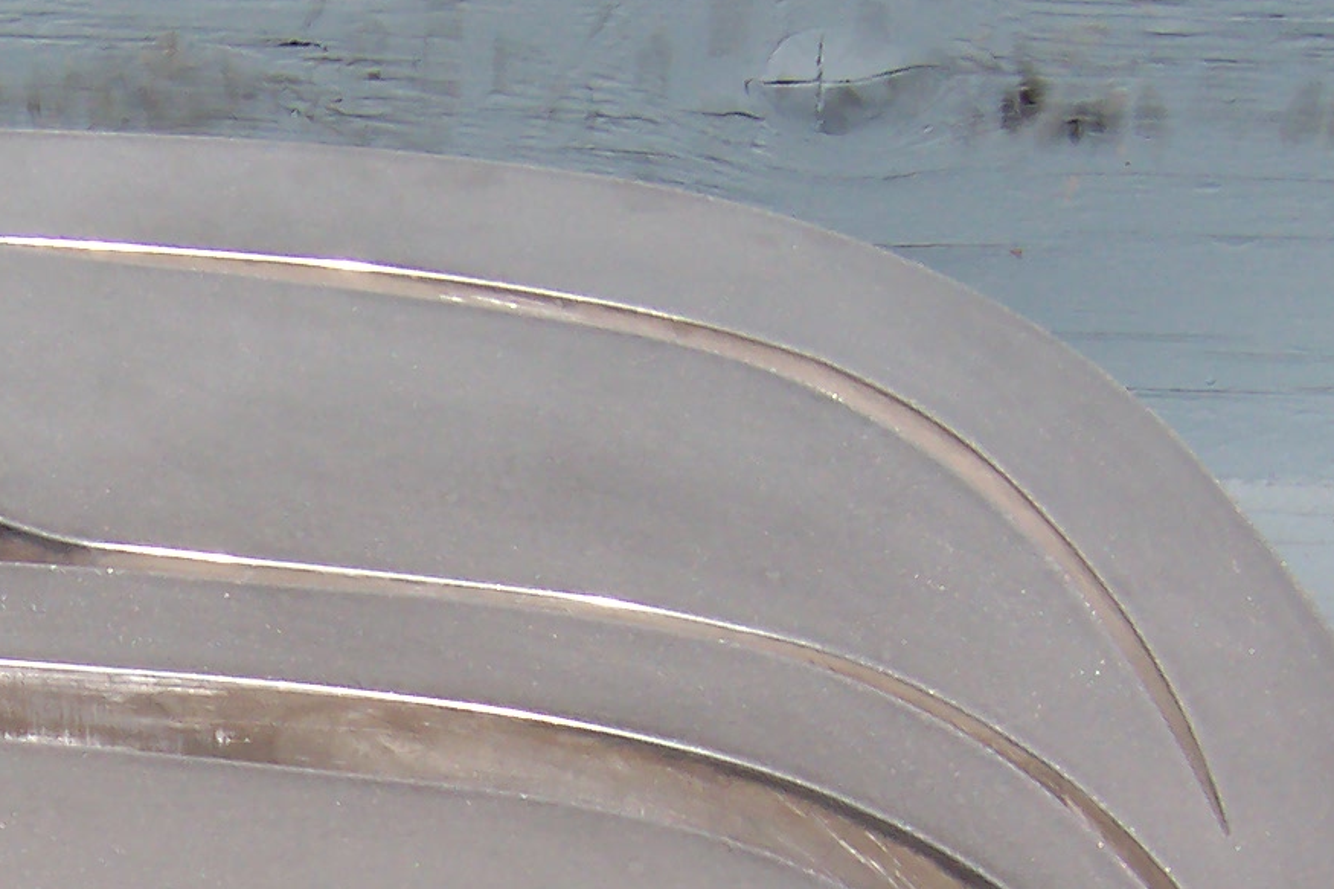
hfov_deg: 22.8
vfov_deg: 15.3
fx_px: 3223
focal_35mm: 87
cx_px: 143
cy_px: 980
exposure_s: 1/1000
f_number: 5.6
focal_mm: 5.6
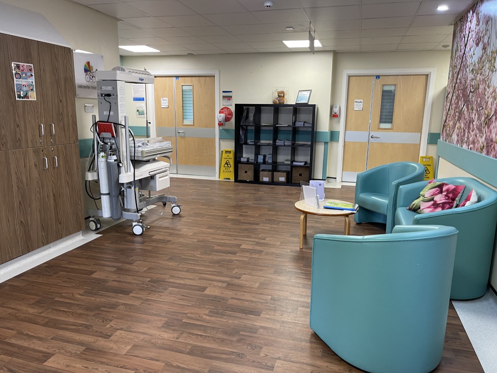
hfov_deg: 67.3
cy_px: 186
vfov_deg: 53.1
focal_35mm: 26
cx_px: 248
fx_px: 373
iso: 100
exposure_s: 1/50
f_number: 1.6
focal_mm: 5.1
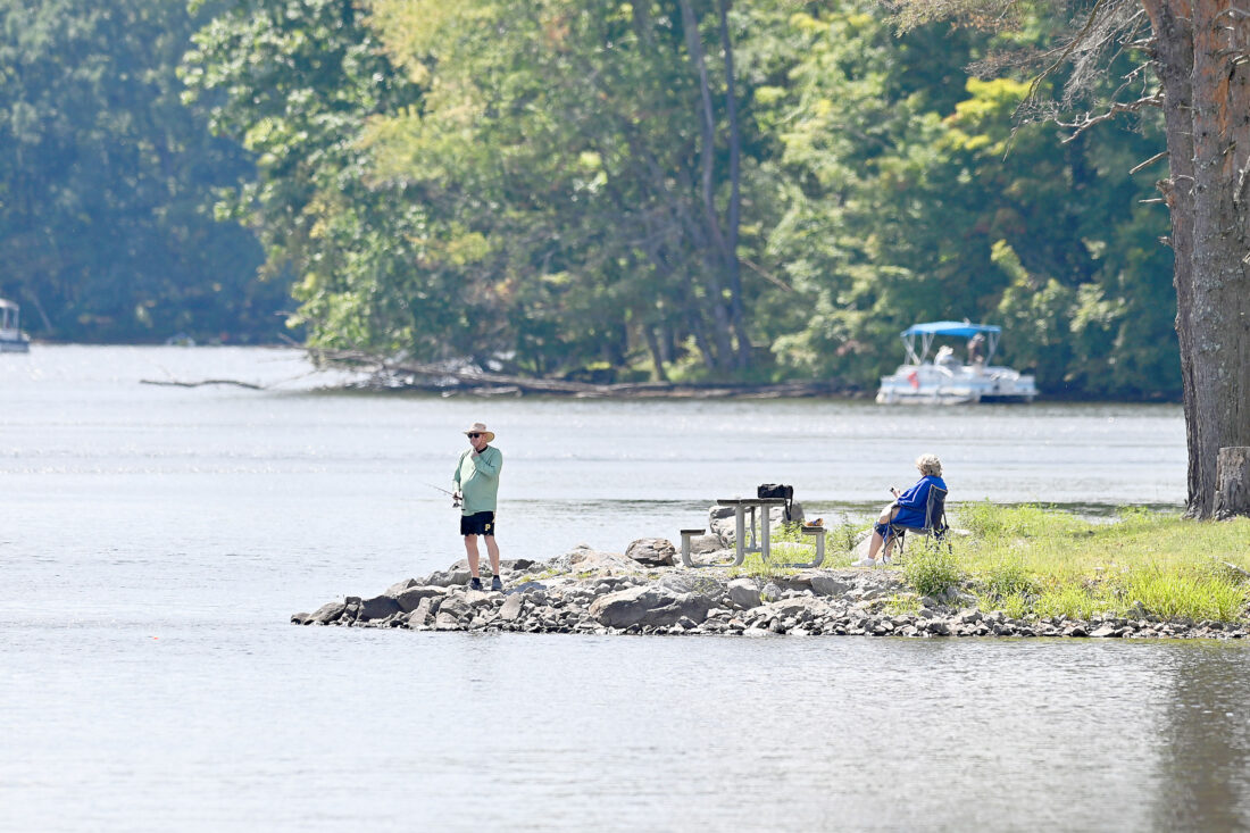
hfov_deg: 3.4
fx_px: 20829
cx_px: 625
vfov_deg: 2.3
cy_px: 416
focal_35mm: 600
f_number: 7.1
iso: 100
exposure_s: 1/800
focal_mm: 400
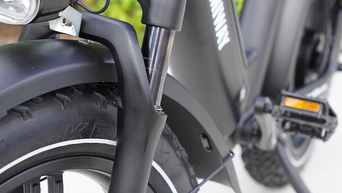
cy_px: 18
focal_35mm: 92
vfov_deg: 13.1
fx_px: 833
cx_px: 179
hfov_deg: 23.2
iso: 100
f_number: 2.8
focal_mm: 35
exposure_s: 1/200
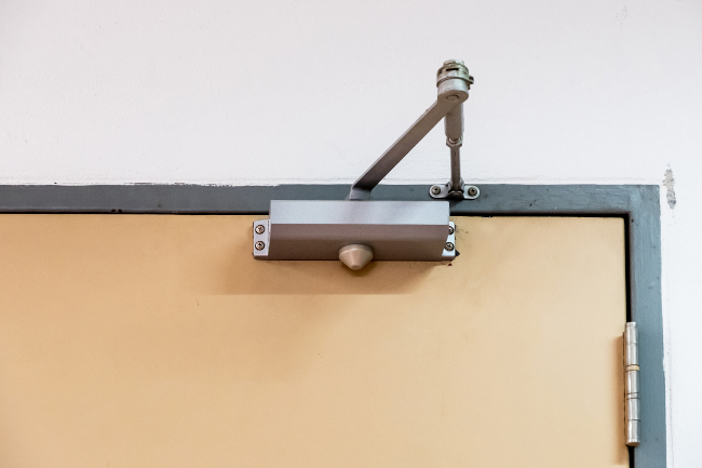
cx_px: 351
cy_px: 234
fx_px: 1832
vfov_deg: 14.5
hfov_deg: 21.7
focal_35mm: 94
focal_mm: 62.4
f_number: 6.4
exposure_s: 1/25
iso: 3200
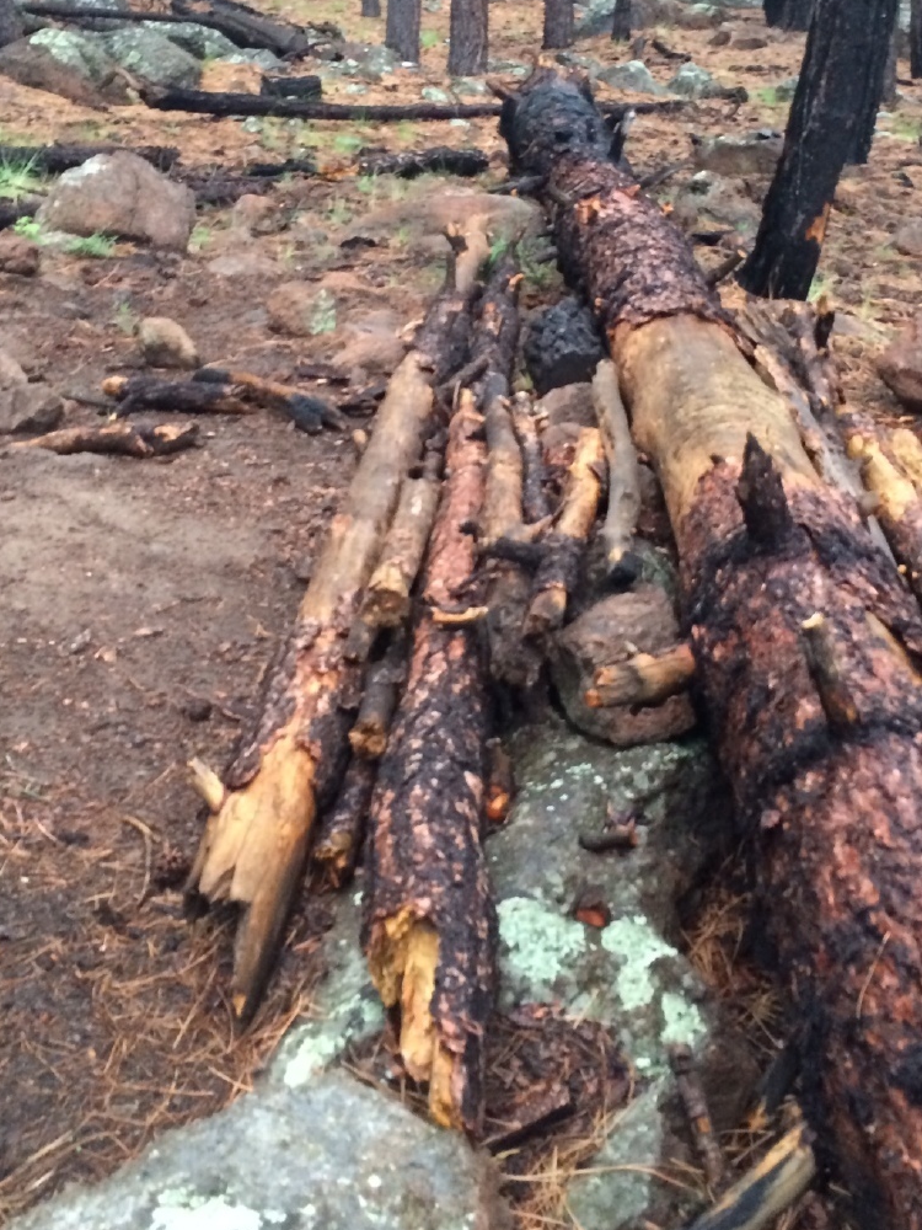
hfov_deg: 32.2
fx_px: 1598
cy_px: 407
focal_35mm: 45
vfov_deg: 41.5
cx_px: 483
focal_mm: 4.12
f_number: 2.2
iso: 200
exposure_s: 1/30
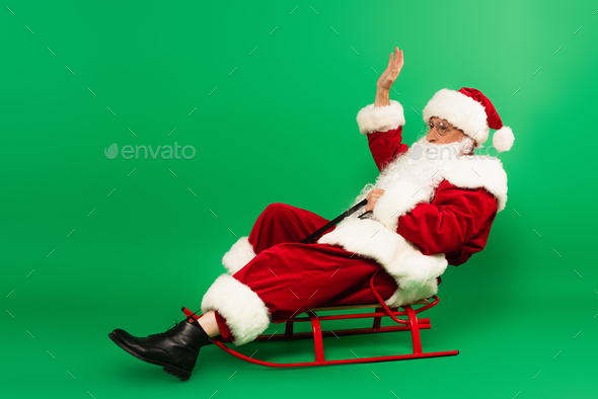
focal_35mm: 50
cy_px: 200
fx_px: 831
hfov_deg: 39.6
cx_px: 299
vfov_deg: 27.0
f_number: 5
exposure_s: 1/160
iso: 100
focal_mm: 50
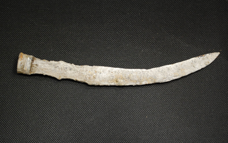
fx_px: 460
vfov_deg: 17.6
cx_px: 113
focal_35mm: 74
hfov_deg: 27.8
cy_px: 75
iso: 800
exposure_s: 1/13
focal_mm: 48
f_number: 5.6
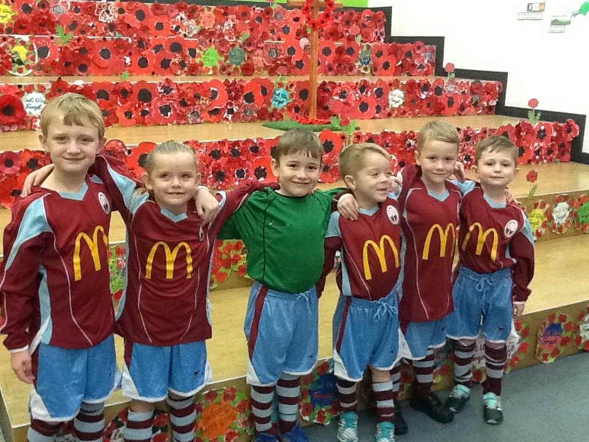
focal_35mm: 44
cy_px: 221
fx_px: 749
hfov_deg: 42.9
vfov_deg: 32.9
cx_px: 294
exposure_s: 1/30
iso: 320
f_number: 2.4
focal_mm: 2.03
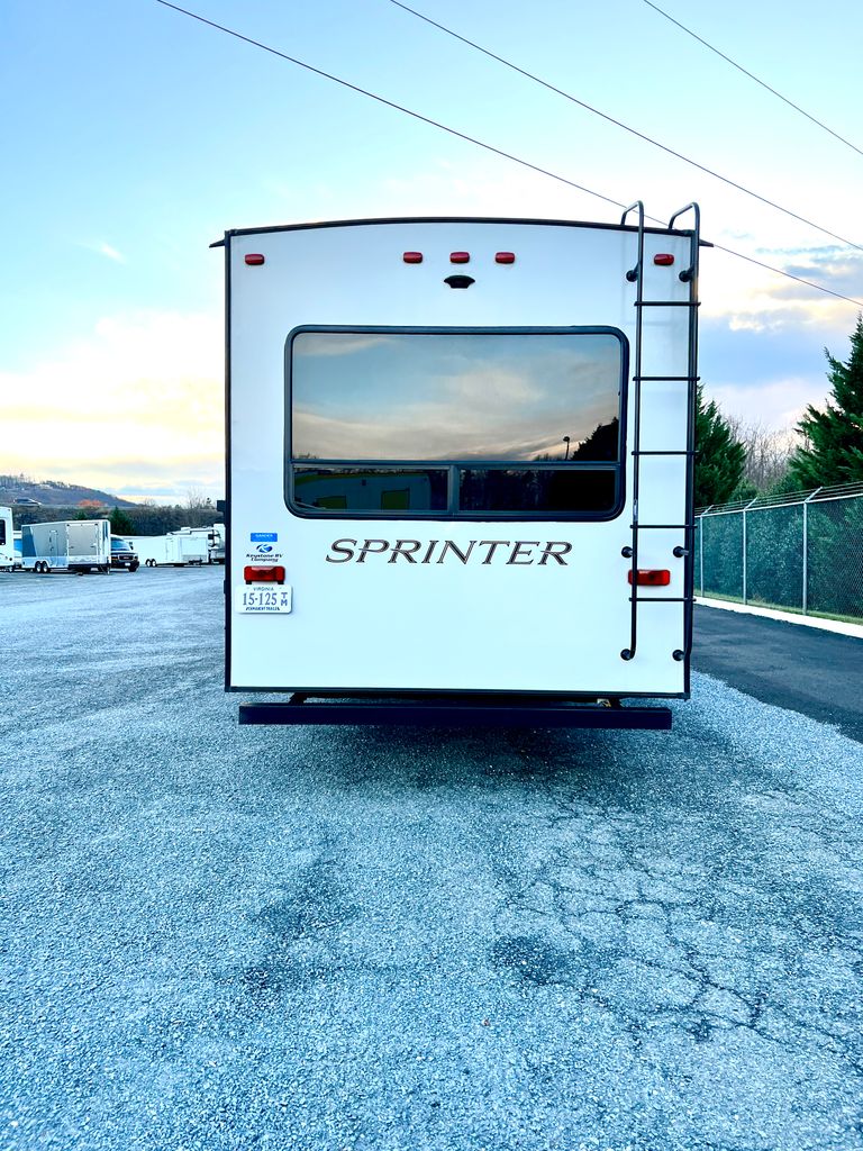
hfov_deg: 53.1
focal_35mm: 26
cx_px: 432
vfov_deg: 67.3
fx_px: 864
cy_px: 576
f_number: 1.5
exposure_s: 1/352
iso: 50
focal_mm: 5.7
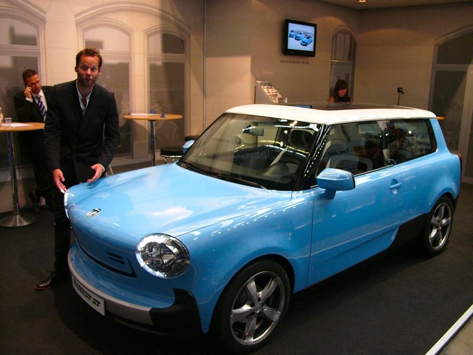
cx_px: 236
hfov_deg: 56.8
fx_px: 437
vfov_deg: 44.2
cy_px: 178
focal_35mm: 32
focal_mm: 8.2
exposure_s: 1/200
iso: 200
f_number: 2.2
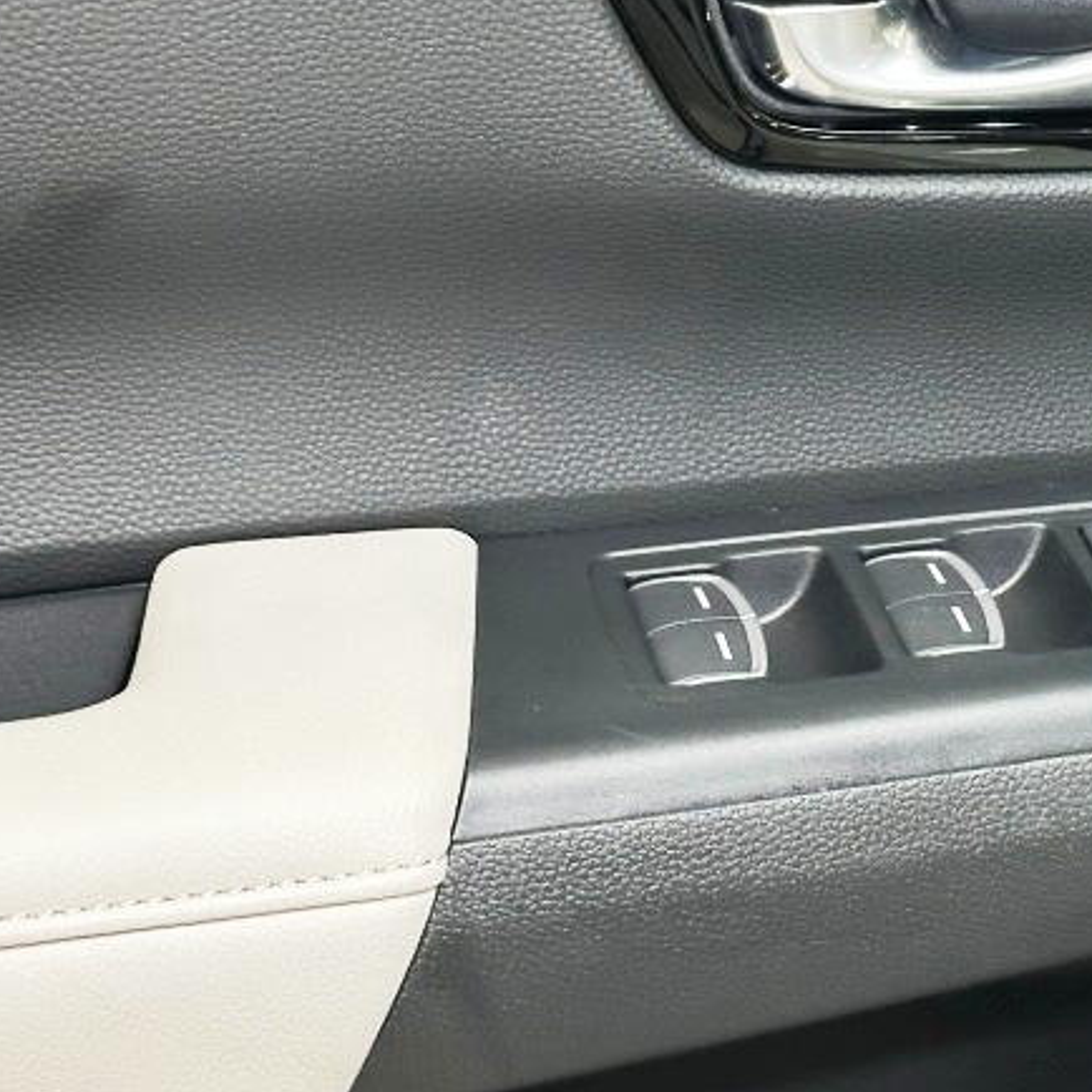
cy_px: 289
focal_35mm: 100
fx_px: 3569
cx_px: 966
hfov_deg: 17.2
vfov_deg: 17.3
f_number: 1.78
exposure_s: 1/30
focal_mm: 6.86
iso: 500
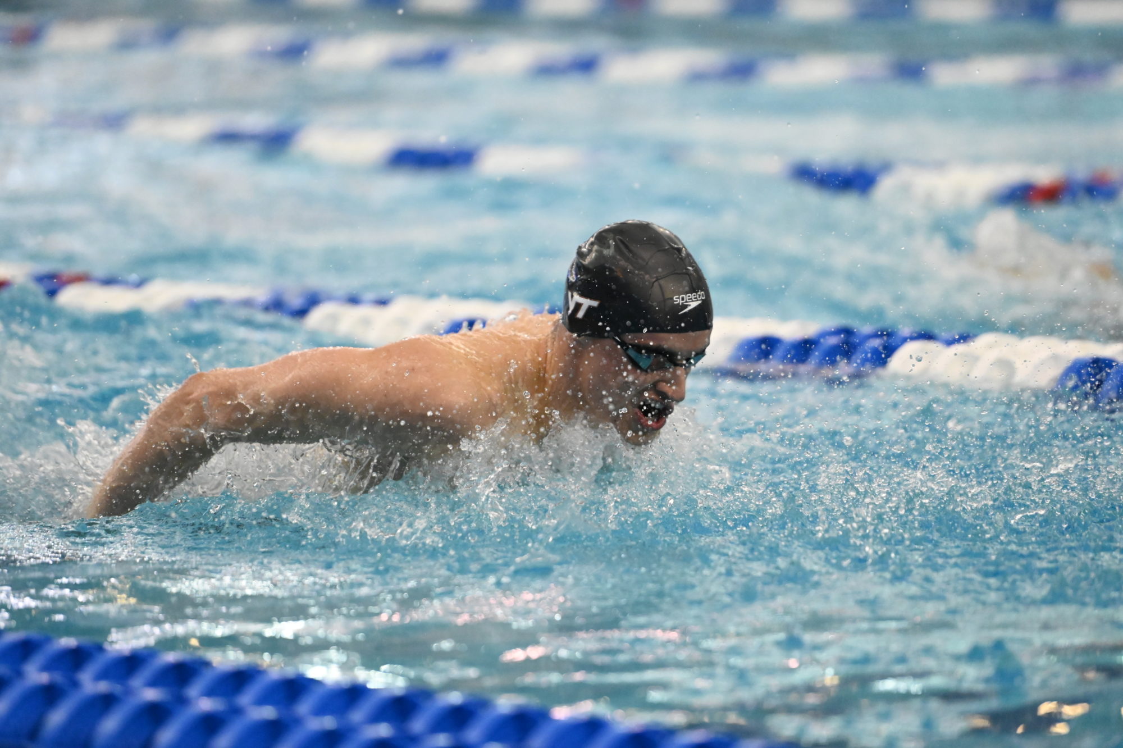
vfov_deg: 6.9
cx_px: 562
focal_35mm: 200
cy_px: 374
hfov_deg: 10.3
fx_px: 6236
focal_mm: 200
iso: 10000
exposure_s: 1/1250
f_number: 2.8
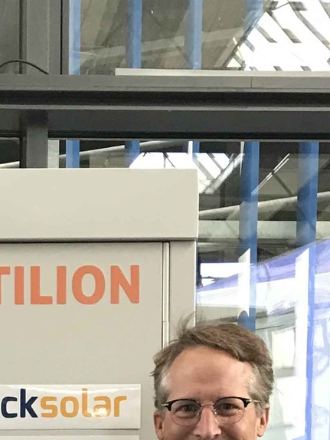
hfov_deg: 13.8
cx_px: -70
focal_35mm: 104
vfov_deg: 16.1
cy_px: 780
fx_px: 1321
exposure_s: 1/17
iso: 40
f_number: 1.8
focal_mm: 4
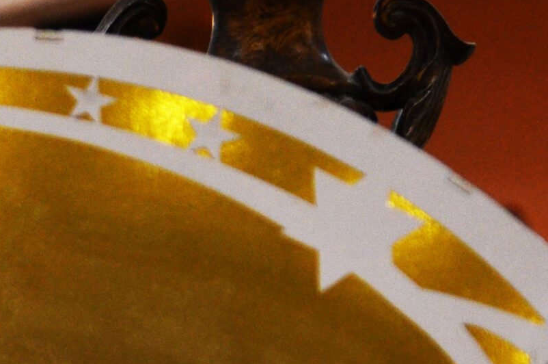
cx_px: -20
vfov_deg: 6.7
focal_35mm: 201
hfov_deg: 10.2
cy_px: 519
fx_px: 3055
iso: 800
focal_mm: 42
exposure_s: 1/50
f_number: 4.2
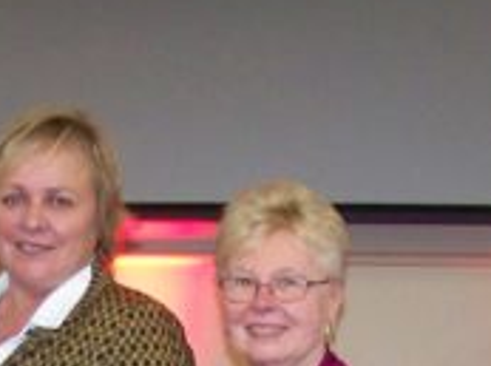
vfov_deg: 9.7
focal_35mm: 146
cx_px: 74
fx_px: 2067
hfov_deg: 13.5
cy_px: 617
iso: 200
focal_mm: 5.85
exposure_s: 1/30
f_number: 2.8
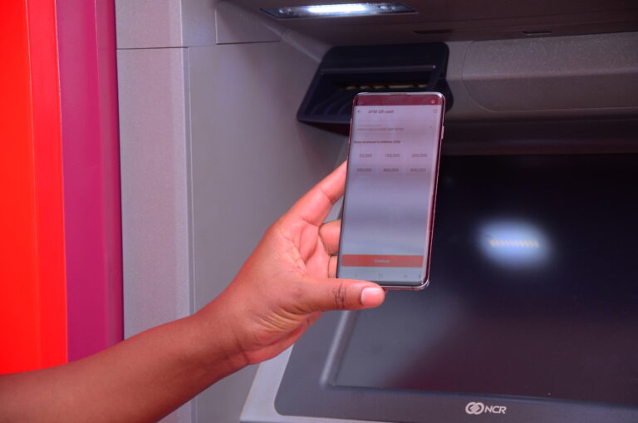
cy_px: 212
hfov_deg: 14.9
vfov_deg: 9.9
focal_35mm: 138
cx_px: 319
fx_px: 2441
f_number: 6.3
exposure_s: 1/160
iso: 640
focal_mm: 92
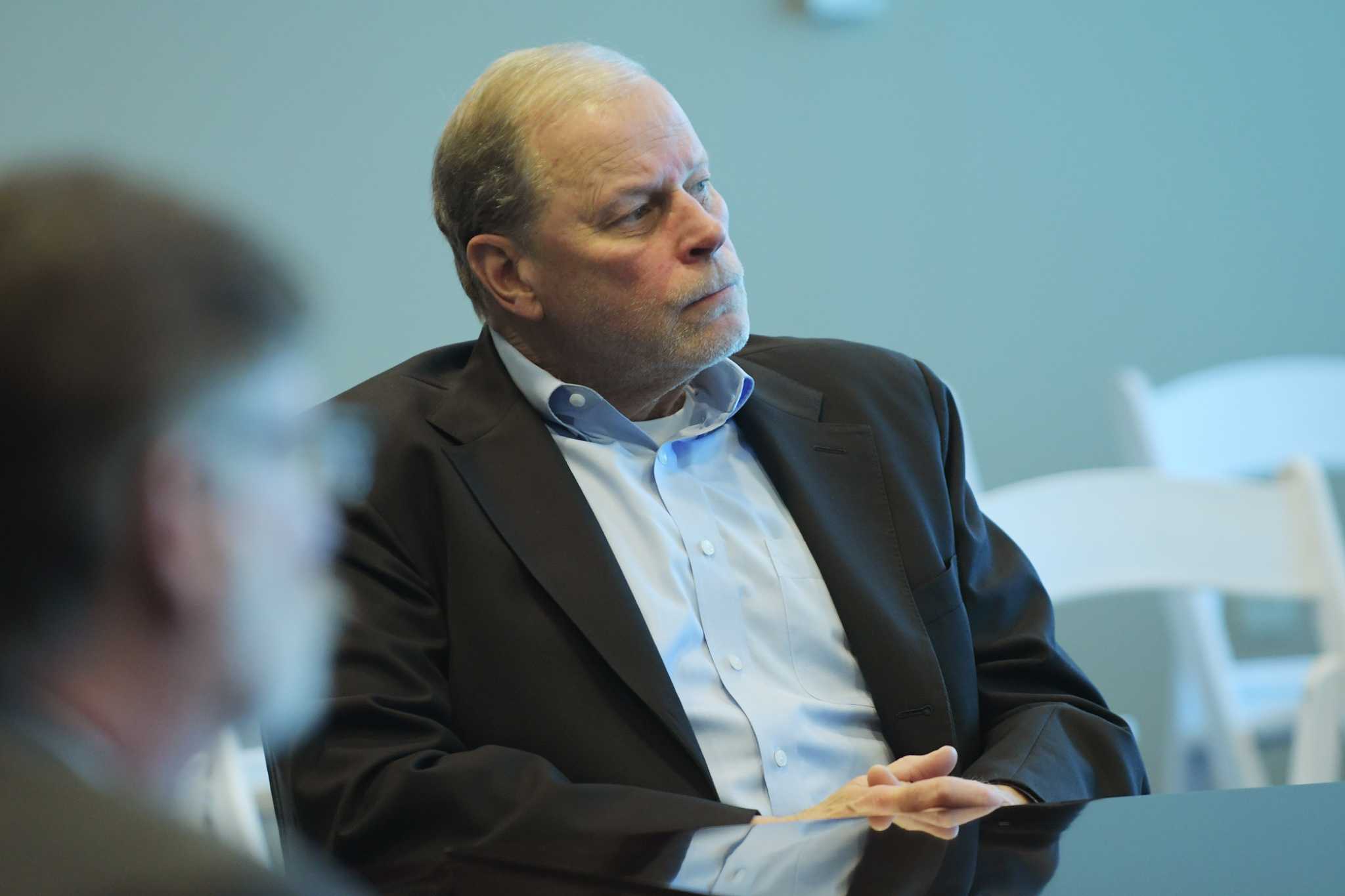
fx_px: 10086
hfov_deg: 7.6
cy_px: 448
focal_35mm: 270
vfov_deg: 5.1
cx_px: 672
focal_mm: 180
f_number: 2.8
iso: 1600
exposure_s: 1/125
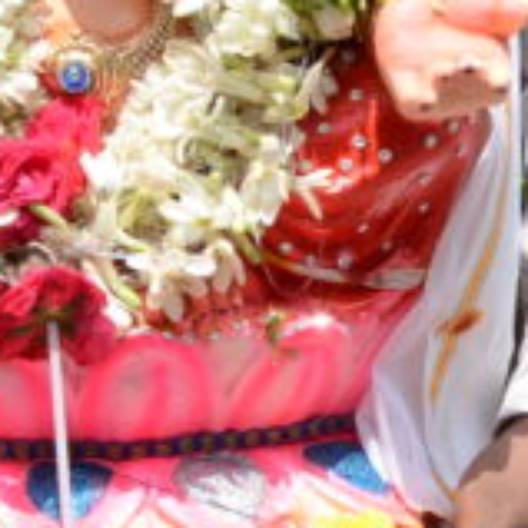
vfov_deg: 8.0
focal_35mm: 213
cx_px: -153
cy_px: -395
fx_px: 3676
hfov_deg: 8.1
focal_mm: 26
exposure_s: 1/800
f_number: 7.1
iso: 400
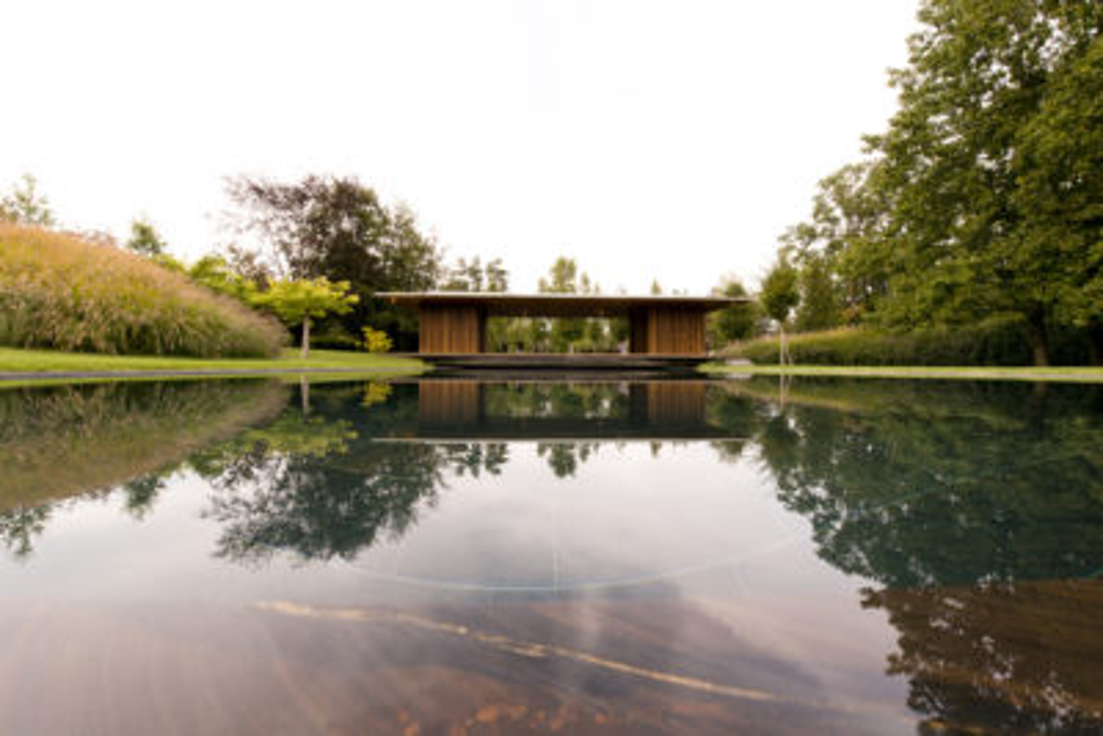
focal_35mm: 14
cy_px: 368
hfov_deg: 104.2
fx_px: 429
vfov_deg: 81.3
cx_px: 552
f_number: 16
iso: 250
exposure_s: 1/40
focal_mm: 14
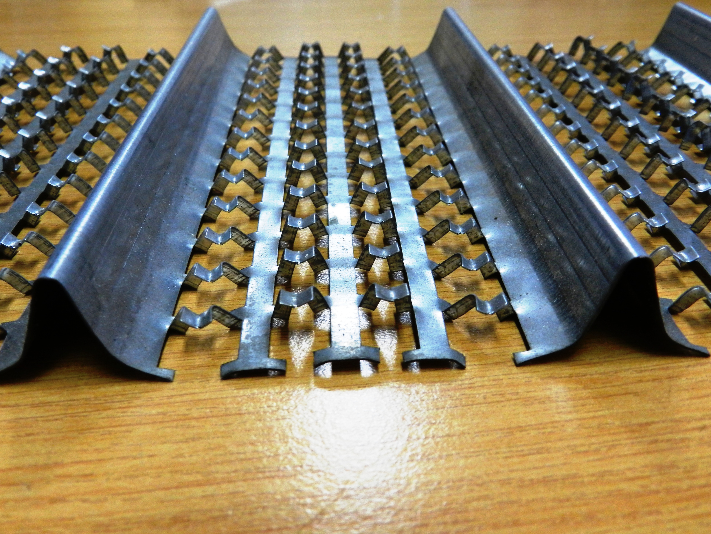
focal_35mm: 33
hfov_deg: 55.4
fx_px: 678
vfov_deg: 42.9
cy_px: 262
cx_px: 358
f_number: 3.7
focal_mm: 5.6
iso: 400
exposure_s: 1/30
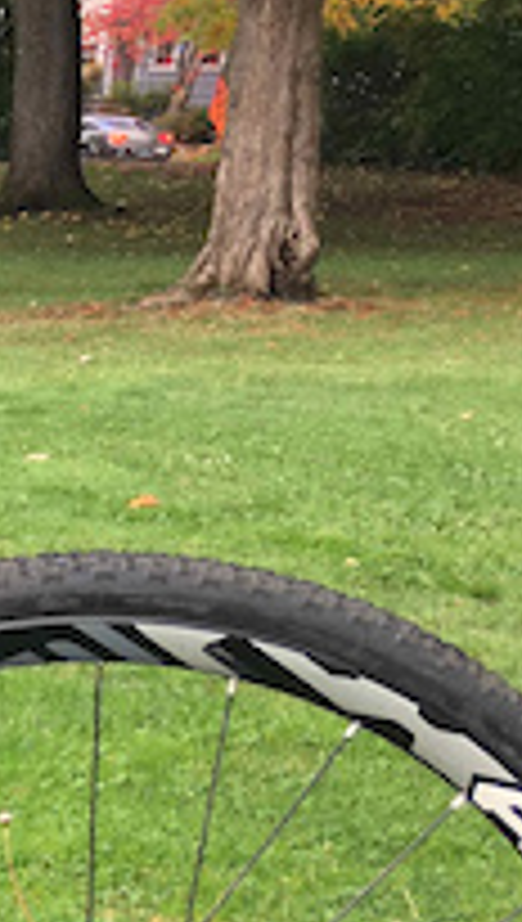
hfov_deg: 8.5
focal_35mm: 123
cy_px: 949
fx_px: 3013
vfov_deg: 17.0
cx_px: -950
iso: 25
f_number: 2.2
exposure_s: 1/120
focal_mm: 4.15
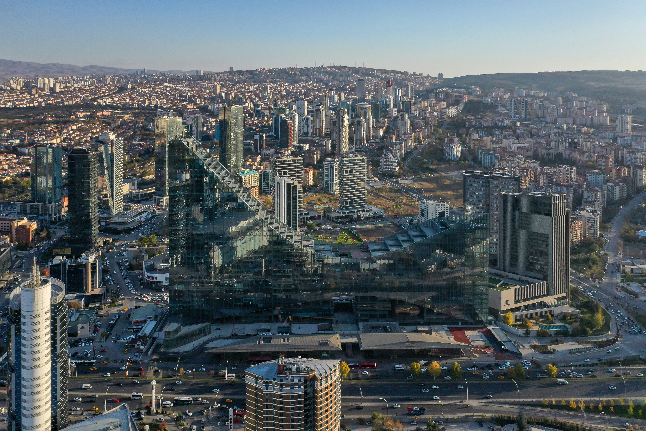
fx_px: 502
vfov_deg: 46.4
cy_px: 216
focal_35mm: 28
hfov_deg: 65.5
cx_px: 323
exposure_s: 1/500
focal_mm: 10.26
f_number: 6.3
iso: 100
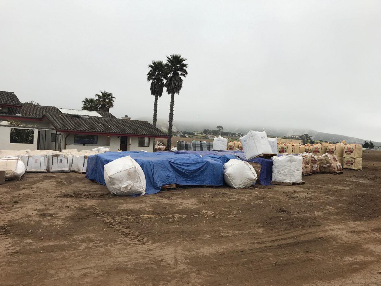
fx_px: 308
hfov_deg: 63.4
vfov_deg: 49.7
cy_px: 143
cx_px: 190
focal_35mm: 28
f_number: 1.8
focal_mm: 3.99
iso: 20
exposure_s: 1/2227
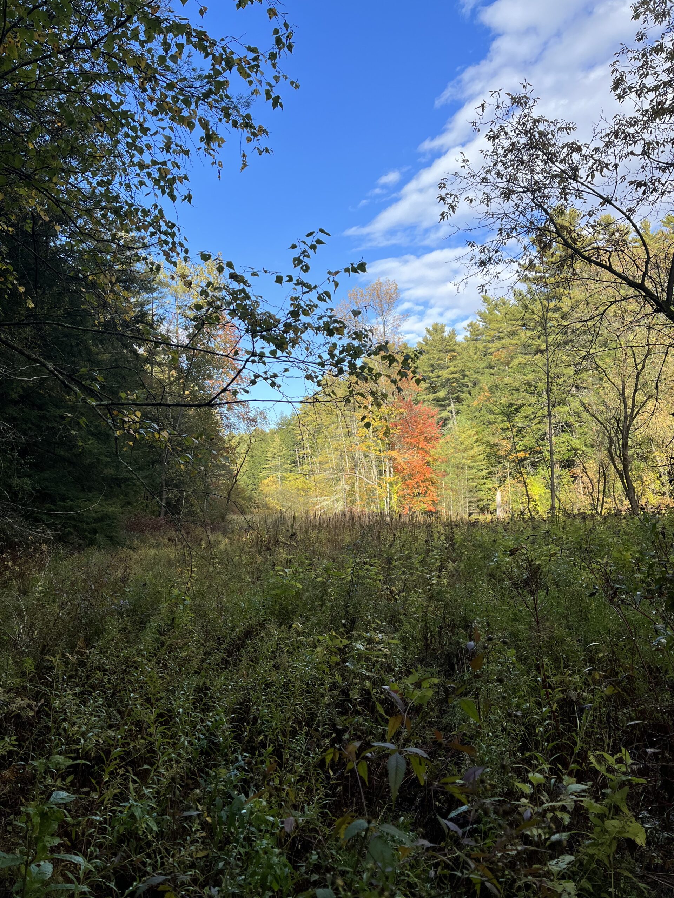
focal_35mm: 26
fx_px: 675
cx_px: 337
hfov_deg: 53.1
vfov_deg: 67.3
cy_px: 449
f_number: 1.6
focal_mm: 5.1
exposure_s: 1/1695
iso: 50
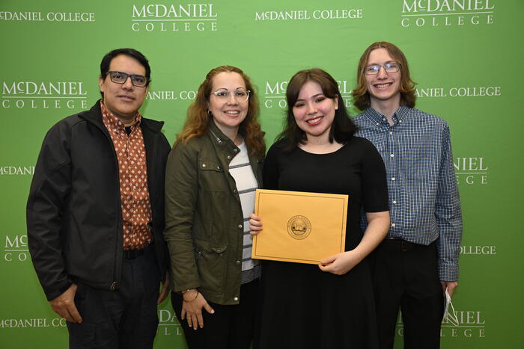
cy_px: 174
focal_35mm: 37
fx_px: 539
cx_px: 262
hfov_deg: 51.9
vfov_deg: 36.0
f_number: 4
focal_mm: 37
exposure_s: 1/200
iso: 2000
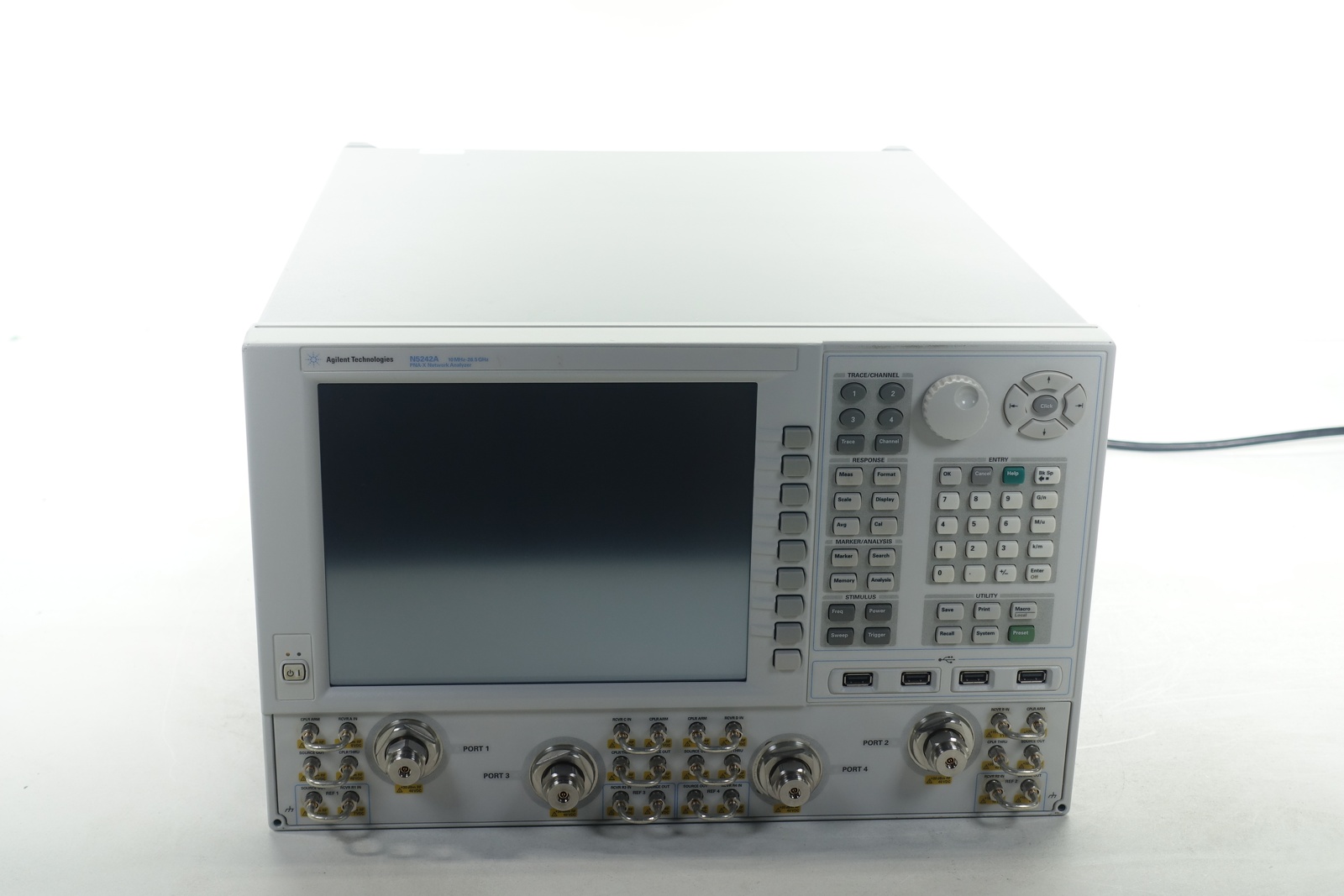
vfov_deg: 25.5
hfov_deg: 37.5
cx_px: 672
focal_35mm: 53
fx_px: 1979
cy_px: 448
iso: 125
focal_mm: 19.29
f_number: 3.2
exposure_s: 1/80
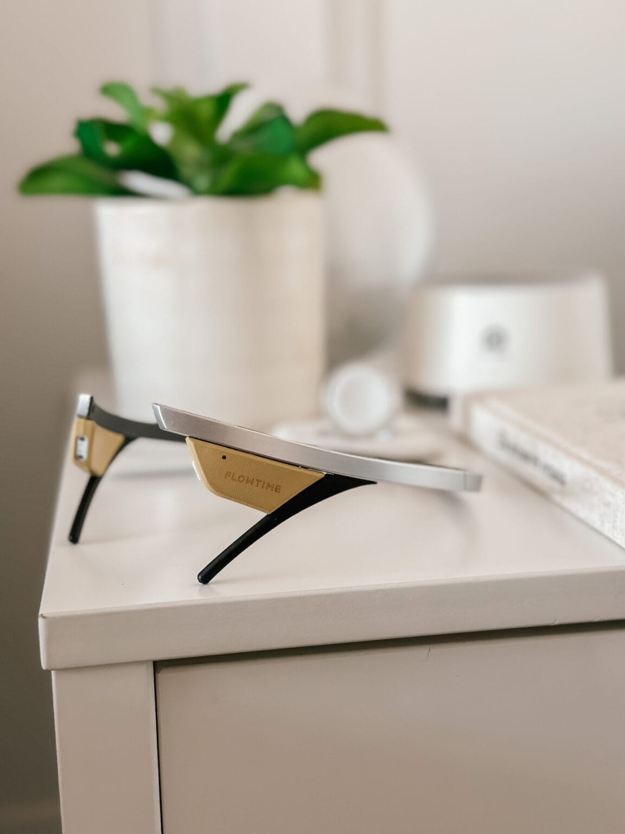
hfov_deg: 30.3
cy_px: 417
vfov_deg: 39.7
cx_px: 312
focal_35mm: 48
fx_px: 1156
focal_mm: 6.86
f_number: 1.8
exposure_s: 1/80
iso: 125
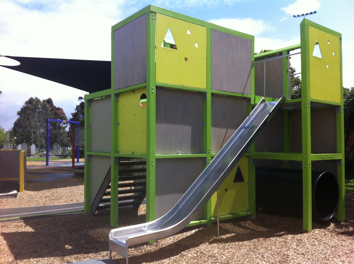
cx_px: 177
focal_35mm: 35
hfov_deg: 52.7
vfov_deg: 40.6
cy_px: 132
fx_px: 357
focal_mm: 3.85
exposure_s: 1/914
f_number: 2.8
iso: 80
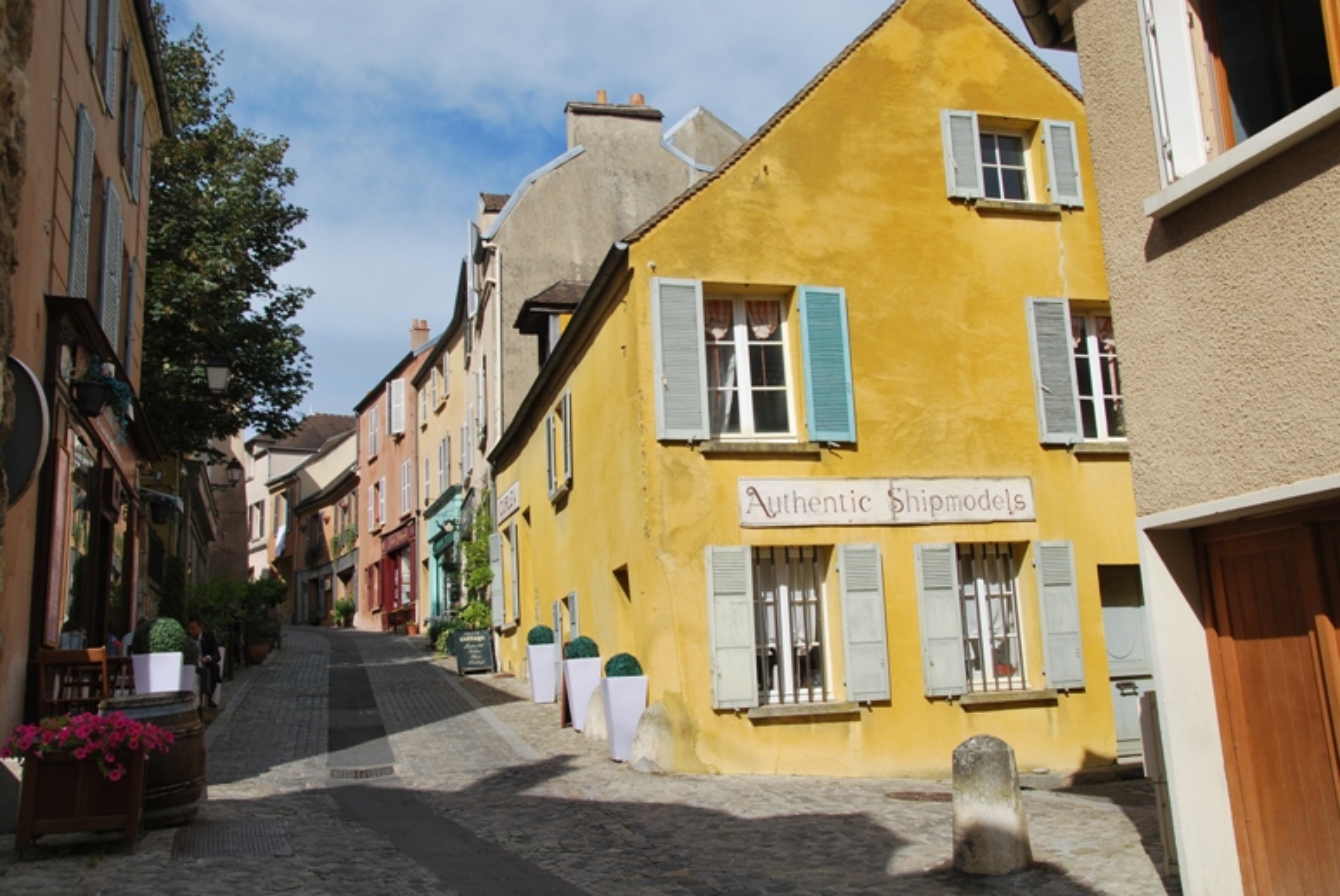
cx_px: 670
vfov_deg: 40.1
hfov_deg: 57.2
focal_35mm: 33
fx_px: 1230
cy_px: 448
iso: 100
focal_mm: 22
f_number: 10
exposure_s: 1/250
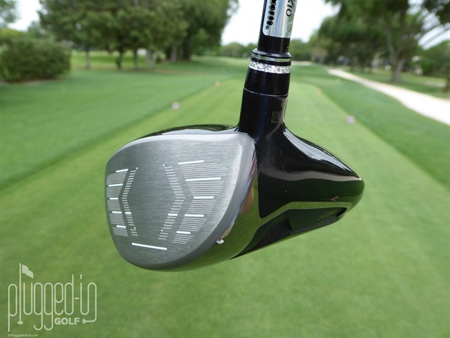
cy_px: 169
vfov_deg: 44.2
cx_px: 225
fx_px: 416
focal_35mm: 32
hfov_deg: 56.8
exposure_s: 1/100
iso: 80
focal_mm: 5.4
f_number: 3.5
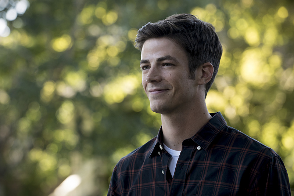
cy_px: 98
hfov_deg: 11.1
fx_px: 1519
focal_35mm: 186
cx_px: 147
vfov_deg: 7.4
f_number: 5.6
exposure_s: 1/320
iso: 1250
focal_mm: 186
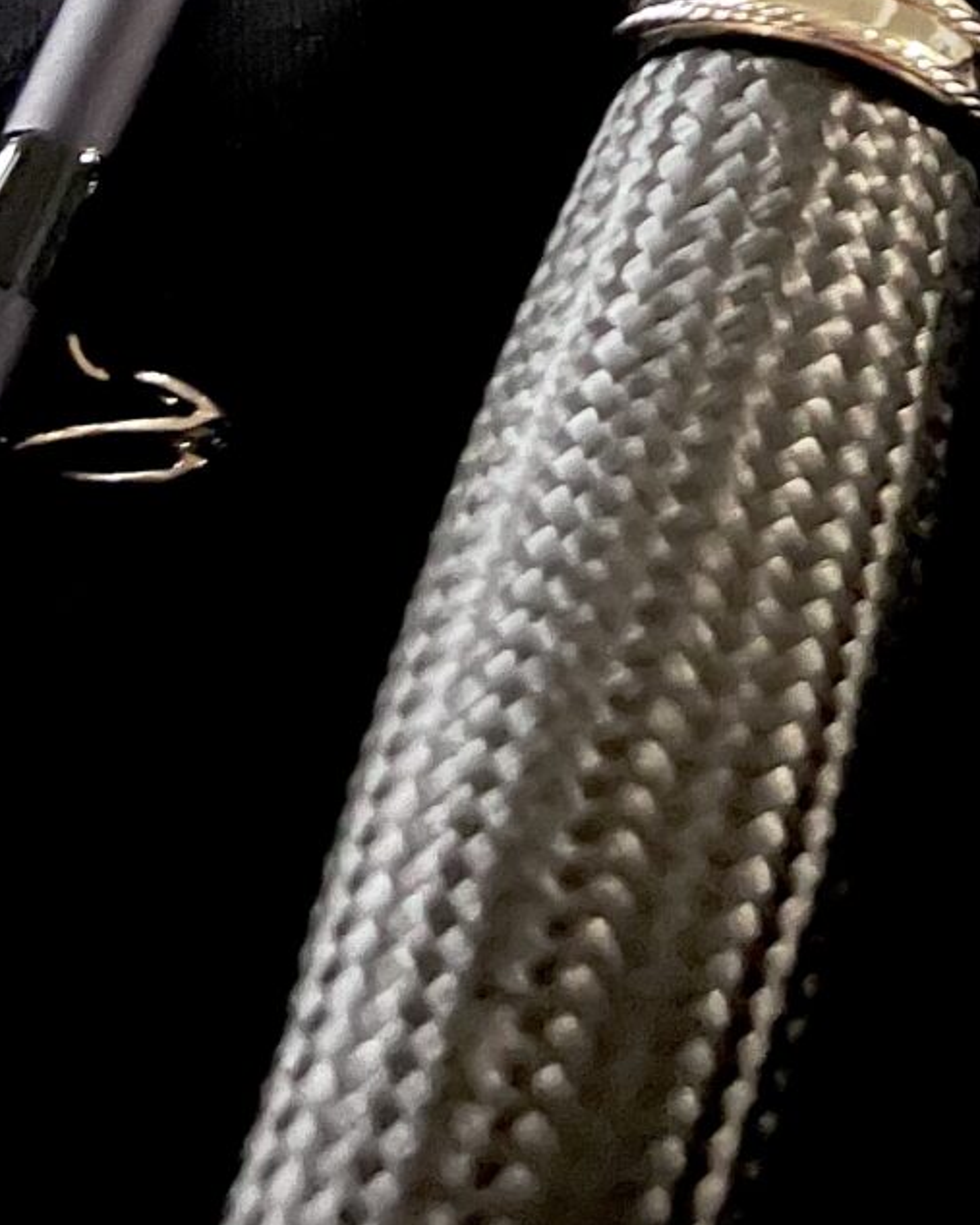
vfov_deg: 21.0
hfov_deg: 18.7
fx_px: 2974
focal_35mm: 82
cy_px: -392
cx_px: 644
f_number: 1.5
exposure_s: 1/9
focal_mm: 5.7
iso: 1000
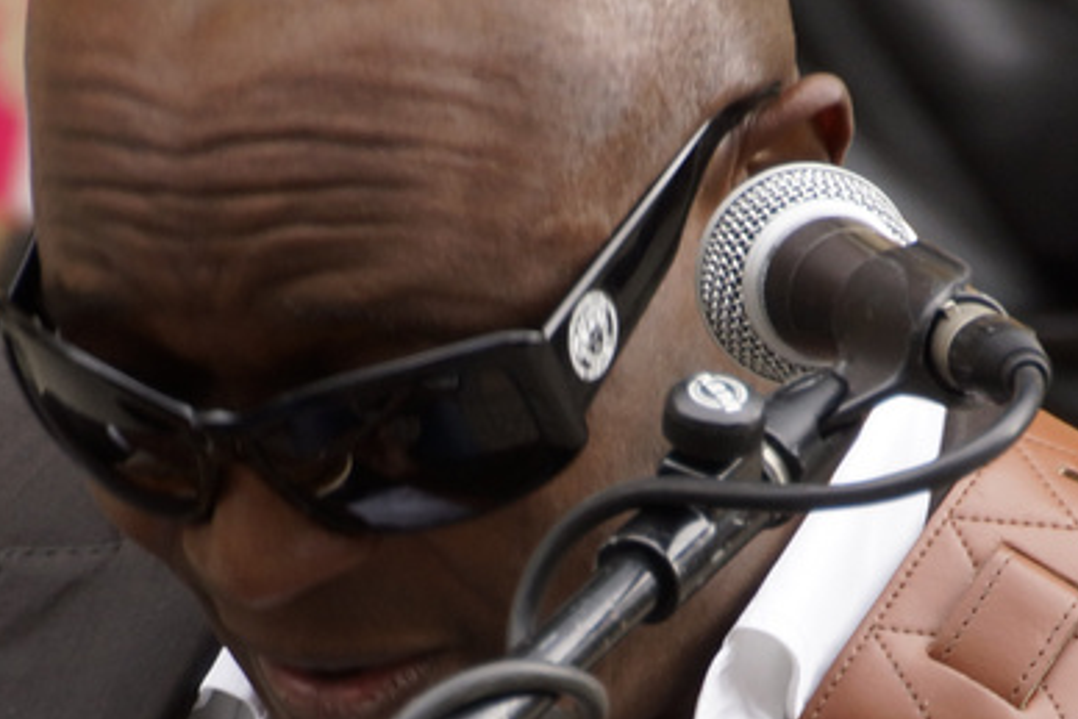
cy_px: 736
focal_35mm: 940
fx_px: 28157
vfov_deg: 1.5
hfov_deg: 2.2
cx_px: 611
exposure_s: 1/50
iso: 200
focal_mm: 150
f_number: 6.3
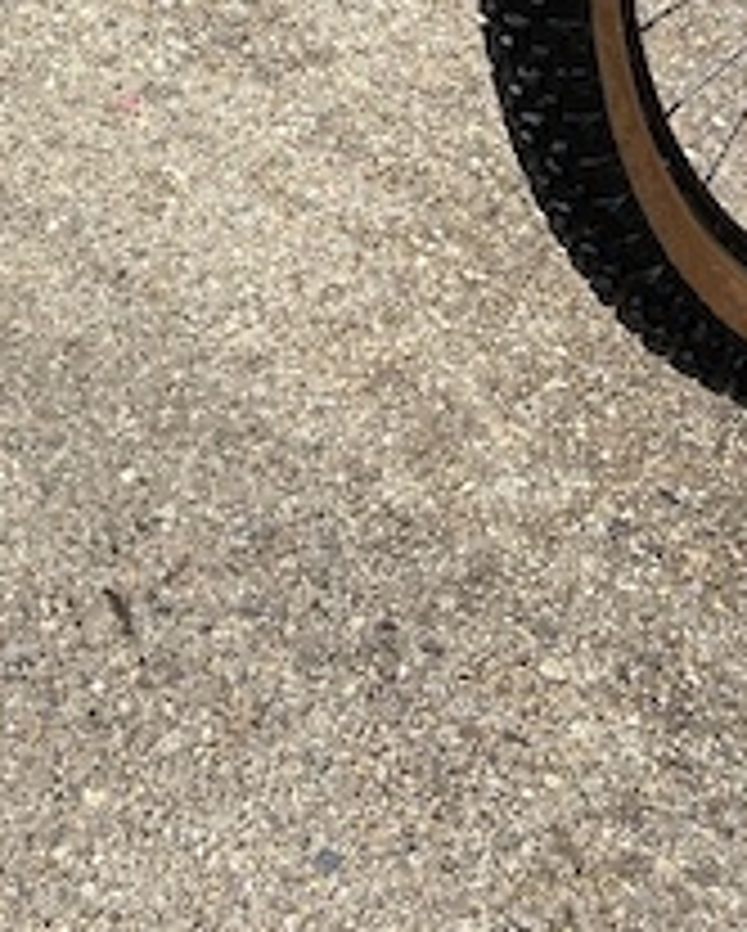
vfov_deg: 17.8
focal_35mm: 98
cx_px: -94
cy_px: -396
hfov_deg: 15.3
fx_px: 2704
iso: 32
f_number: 1.8
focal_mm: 4.25
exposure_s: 1/707
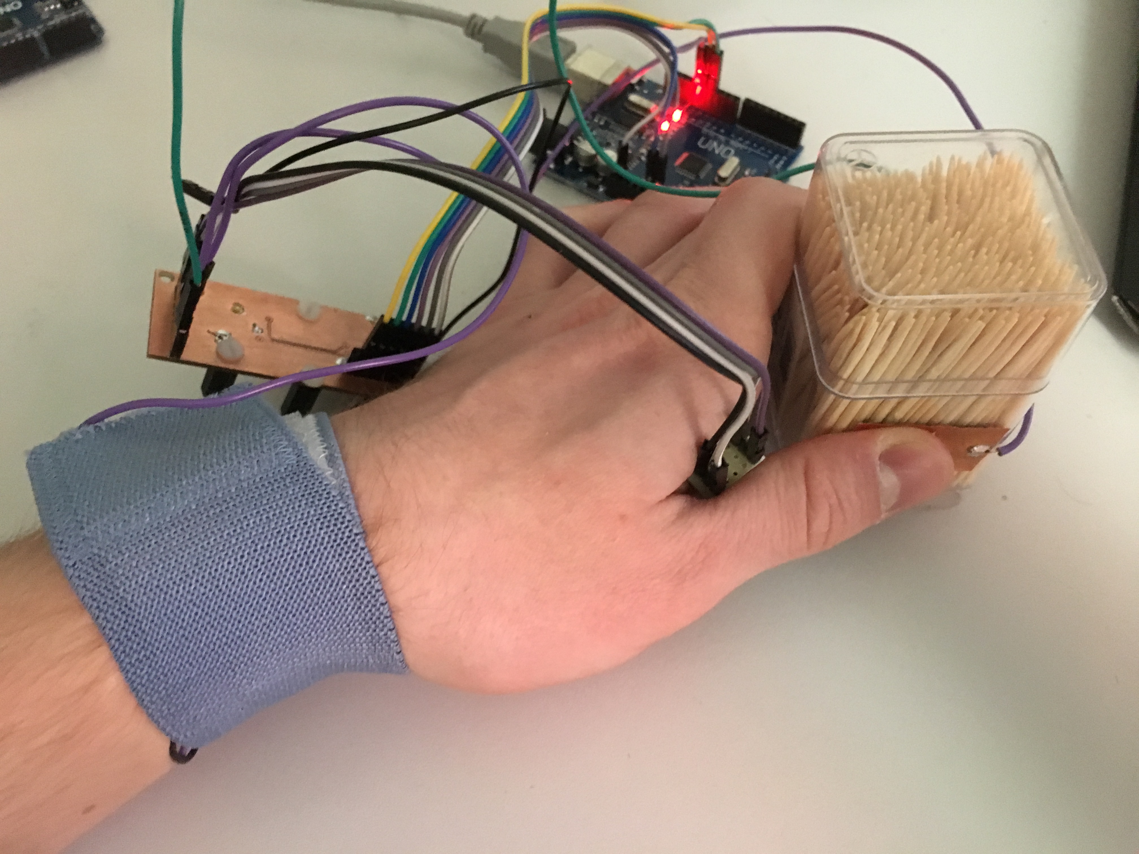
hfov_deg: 61.7
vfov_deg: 48.2
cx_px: 570
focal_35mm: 29
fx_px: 954
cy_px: 427
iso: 320
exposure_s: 1/17
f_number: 2.2
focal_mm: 4.15
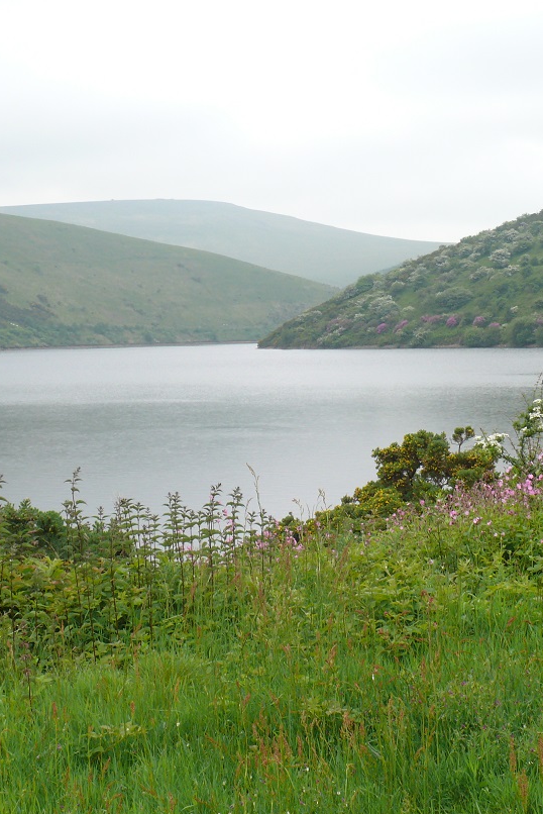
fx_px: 1469
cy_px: 432
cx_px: 322
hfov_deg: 20.9
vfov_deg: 30.9
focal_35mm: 65
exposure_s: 1/200
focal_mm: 8.8
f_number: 5
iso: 100
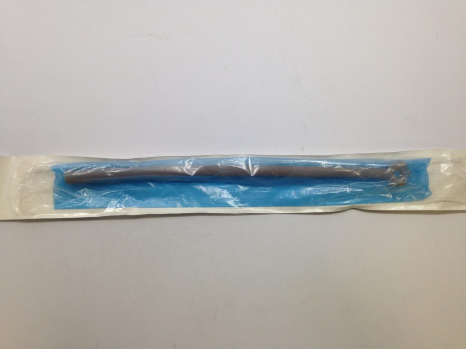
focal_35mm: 33
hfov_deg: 55.4
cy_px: 174
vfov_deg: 42.9
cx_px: 233
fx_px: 444
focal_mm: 4.12
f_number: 2.4
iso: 64
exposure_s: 1/60
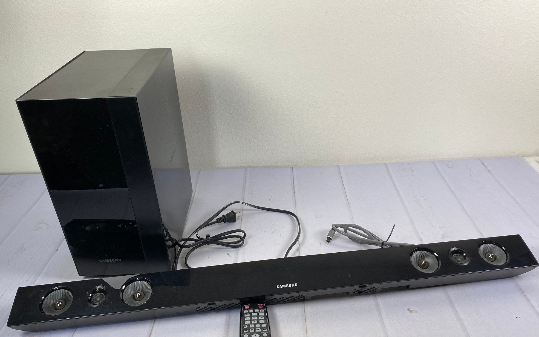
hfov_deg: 66.5
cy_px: 198
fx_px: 411
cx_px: 271
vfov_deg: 44.3
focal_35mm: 28
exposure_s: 1/120
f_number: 1.8
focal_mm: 4.25
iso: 64
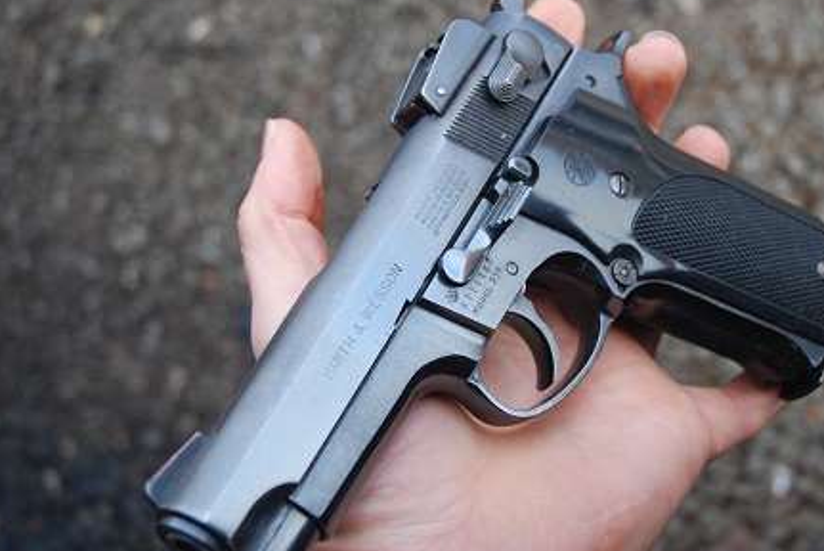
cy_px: 261
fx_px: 1626
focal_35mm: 71
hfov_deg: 28.4
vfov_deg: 19.2
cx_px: 463
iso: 200
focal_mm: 34
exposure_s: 1/80
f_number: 4.5
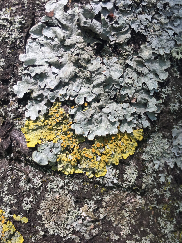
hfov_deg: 48.2
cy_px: 122
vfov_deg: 61.7
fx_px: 203
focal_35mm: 29
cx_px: 91
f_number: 2.2
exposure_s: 1/170
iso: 32
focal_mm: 4.15
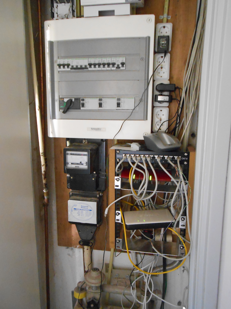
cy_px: 154
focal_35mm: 26
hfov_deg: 53.1
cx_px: 116
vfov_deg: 67.3
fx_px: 231
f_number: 3.5
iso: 800
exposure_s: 1/5
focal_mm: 4.6
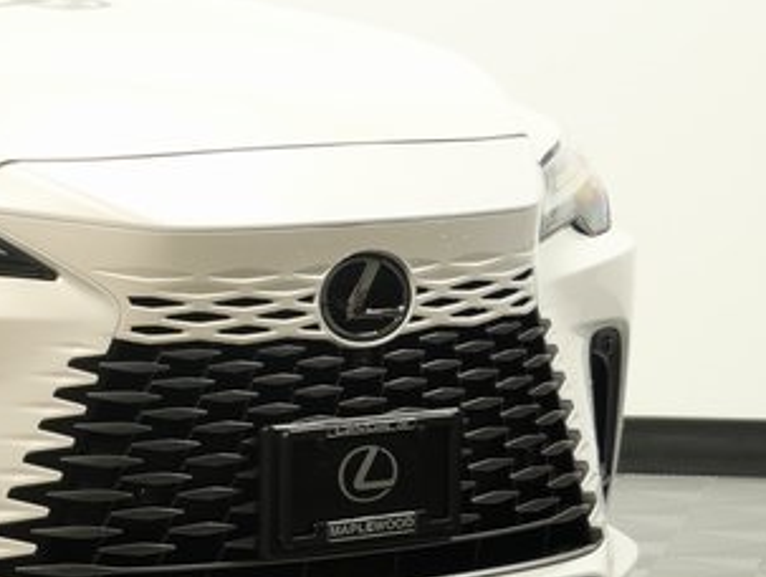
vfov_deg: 7.9
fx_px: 4187
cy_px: 357
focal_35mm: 189
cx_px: -475
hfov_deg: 10.0
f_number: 5.6
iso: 250
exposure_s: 1/200
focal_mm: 28
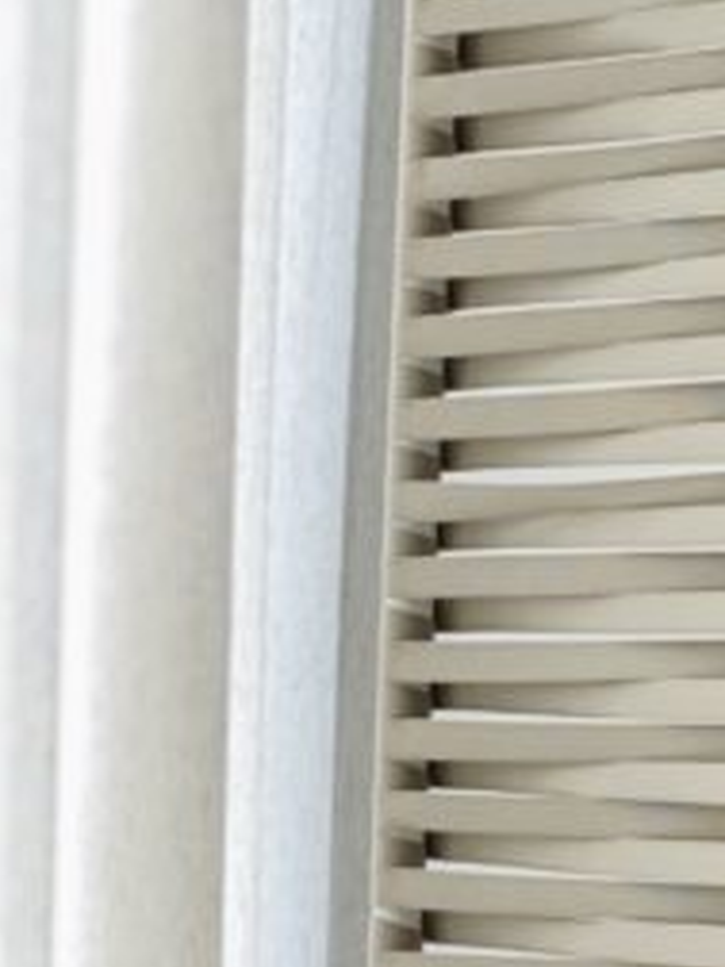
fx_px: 5892
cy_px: 1765
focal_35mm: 211
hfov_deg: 7.0
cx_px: -253
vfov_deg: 9.0
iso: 20
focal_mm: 6
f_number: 2
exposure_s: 1/112
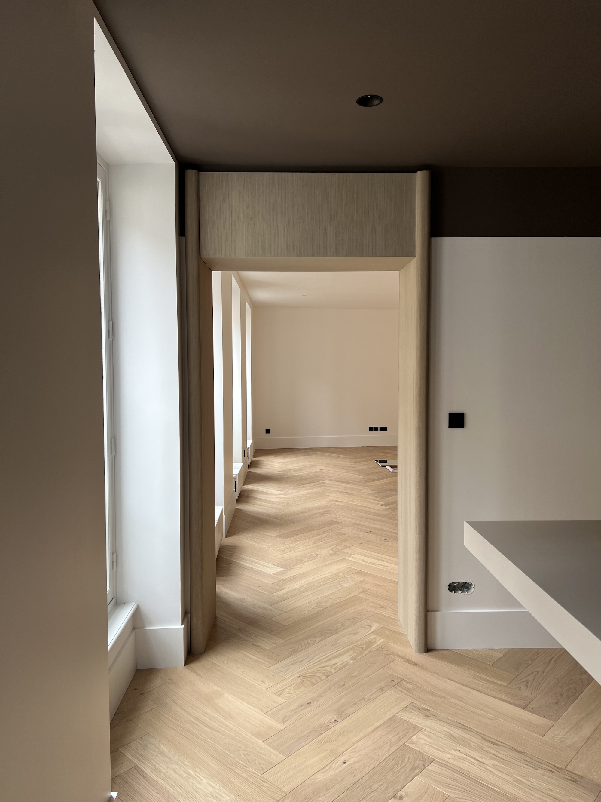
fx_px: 602
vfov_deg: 67.3
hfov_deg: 53.1
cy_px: 401
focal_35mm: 26
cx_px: 300
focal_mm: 5.7
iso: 40
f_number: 1.5
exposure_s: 1/121
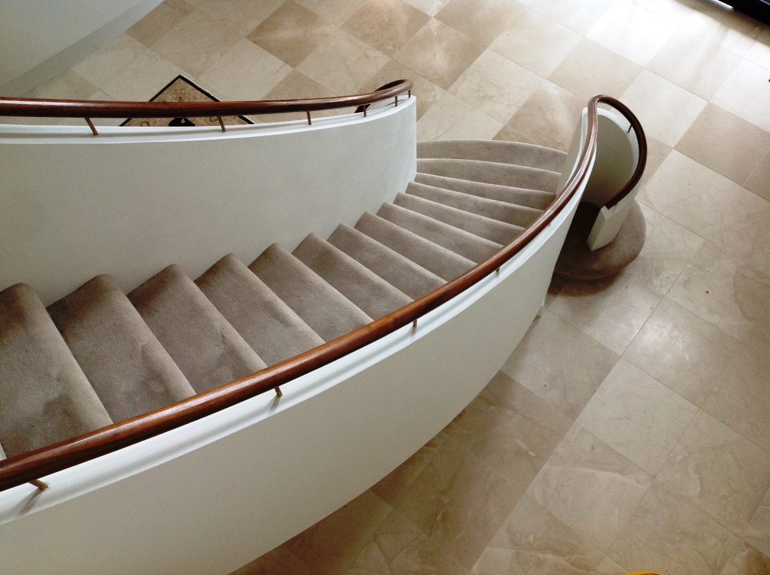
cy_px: 288
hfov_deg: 52.7
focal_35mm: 35
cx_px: 385
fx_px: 777
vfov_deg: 40.6
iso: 64
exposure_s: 1/20
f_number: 2.4
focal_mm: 4.28
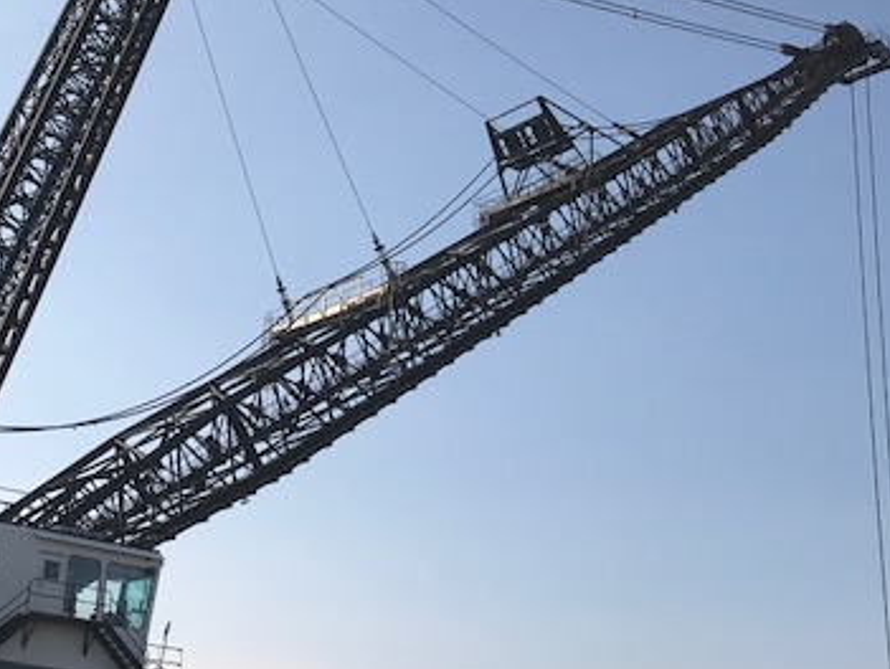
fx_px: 1313
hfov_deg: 36.0
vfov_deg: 28.6
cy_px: 378
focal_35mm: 51
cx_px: 155
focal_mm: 3.99
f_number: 1.8
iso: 20
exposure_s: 1/4000
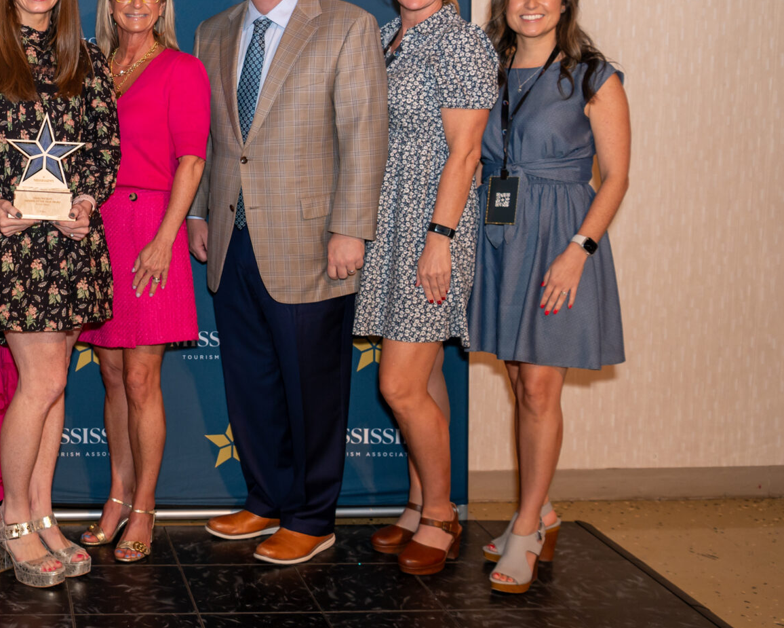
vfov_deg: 28.0
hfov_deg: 32.3
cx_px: 18
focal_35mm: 54
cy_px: 239
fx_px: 1253
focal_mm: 26
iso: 500
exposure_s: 1/200
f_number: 4
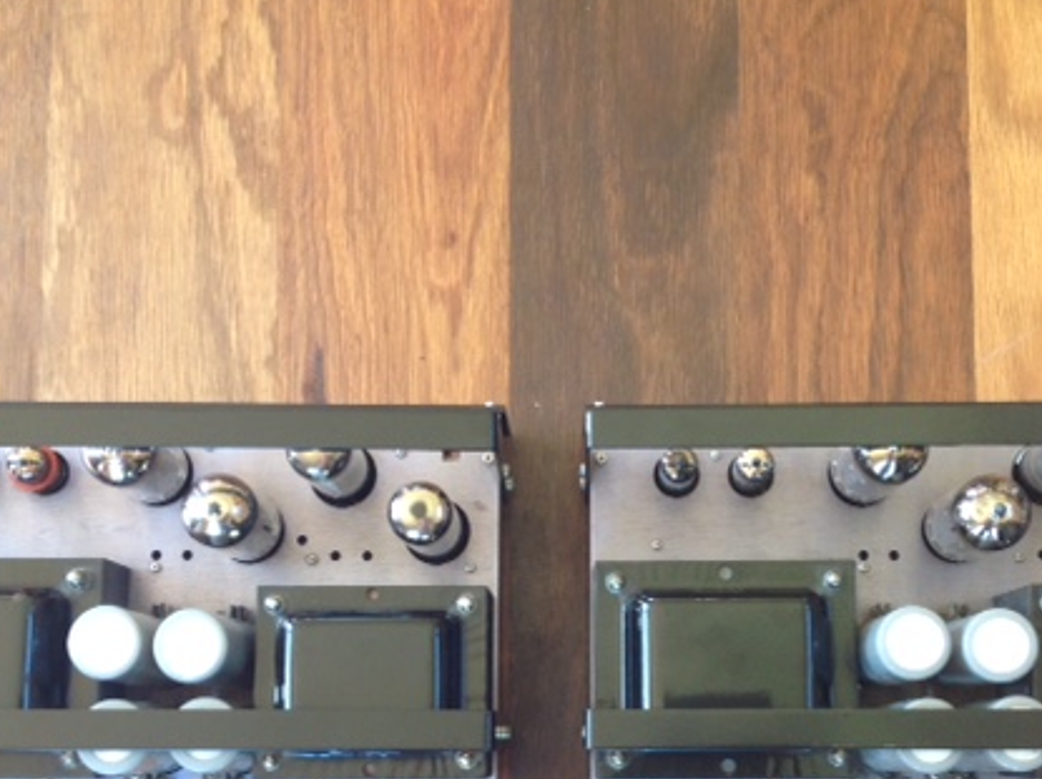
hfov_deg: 35.6
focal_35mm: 54
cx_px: 565
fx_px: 1623
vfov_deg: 26.7
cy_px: 570
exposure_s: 1/17
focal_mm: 4.28
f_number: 2.4
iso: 50
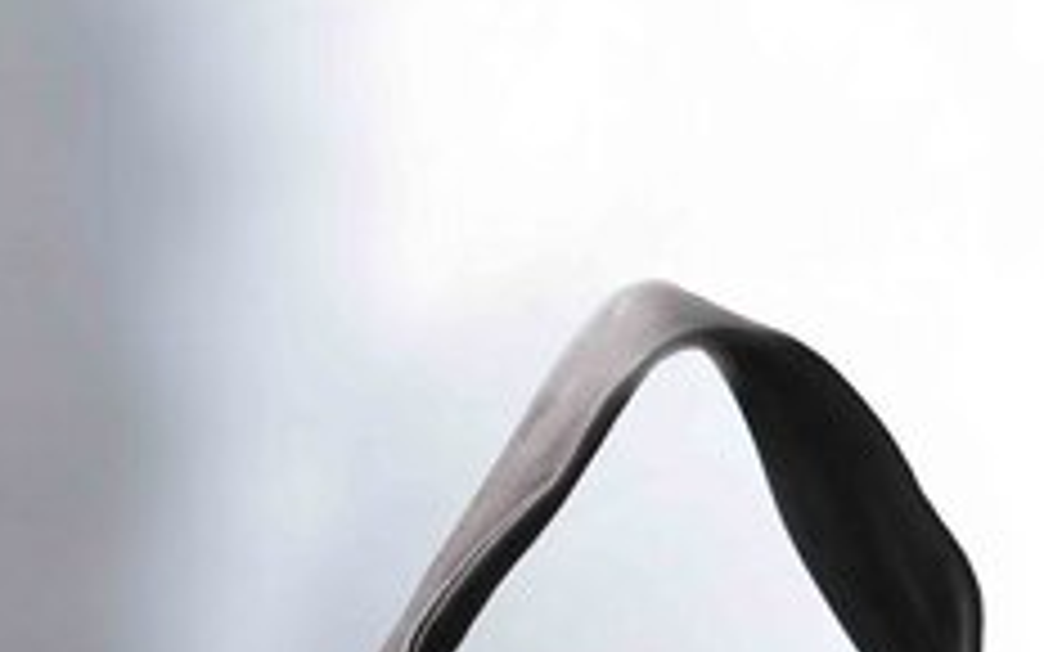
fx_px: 6003
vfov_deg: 6.2
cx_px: 608
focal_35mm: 211
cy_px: 949
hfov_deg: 9.9
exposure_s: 1/160
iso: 1250
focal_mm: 50
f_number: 4
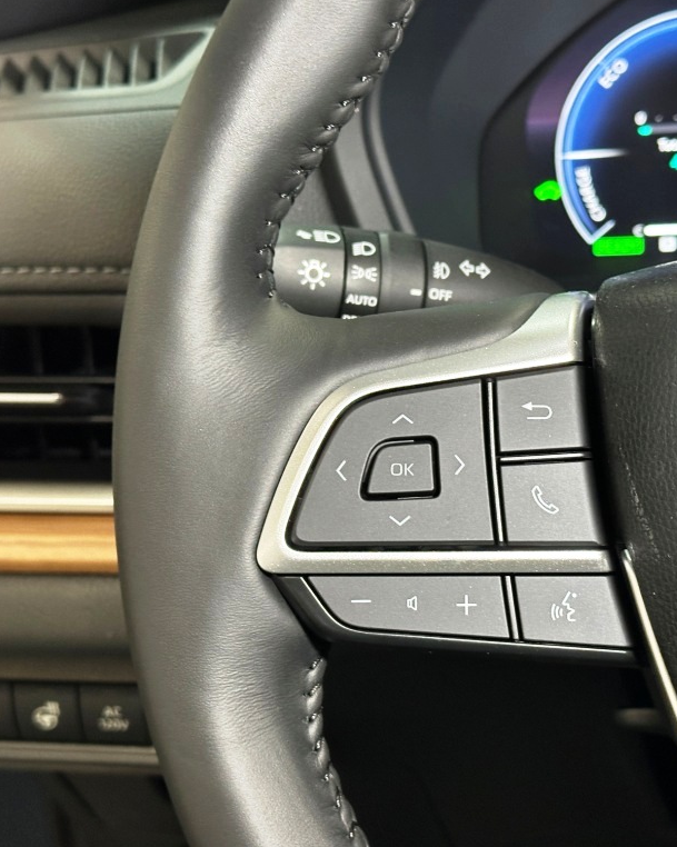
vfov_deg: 30.0
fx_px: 1579
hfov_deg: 24.1
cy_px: 421
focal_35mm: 63
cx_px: 422
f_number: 1.78
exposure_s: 1/40
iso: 500
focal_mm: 6.86
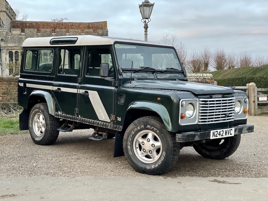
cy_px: 100
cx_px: 134
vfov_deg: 28.0
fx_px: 403
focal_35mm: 52
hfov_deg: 36.8
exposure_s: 1/78
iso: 250
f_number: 2
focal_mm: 6
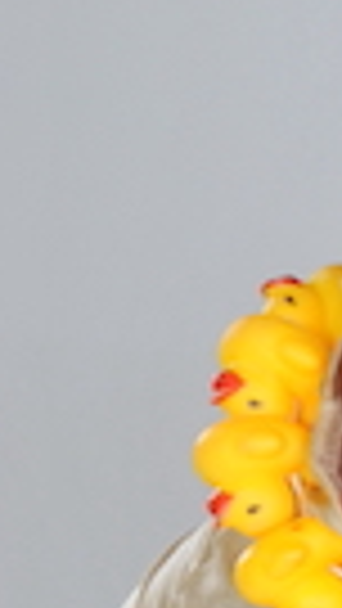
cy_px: -171
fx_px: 5832
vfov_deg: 5.9
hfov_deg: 3.2
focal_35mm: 362
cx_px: 1318
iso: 200
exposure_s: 1/160
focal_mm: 78
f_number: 16
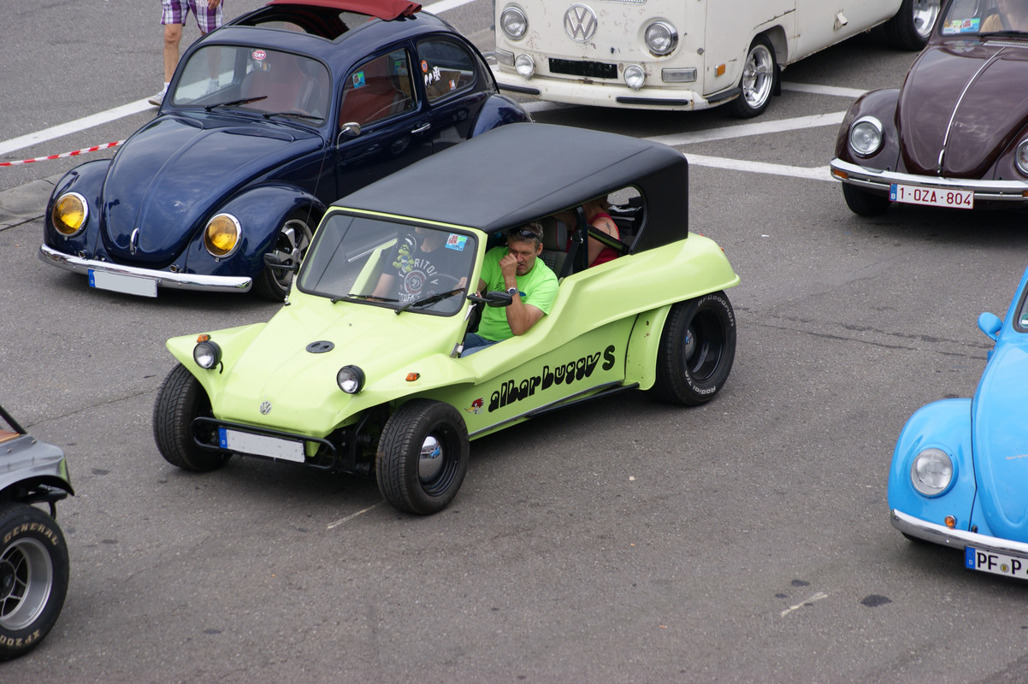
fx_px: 5137
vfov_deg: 7.6
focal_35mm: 180
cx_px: 514
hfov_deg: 11.4
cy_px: 342
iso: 100
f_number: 6.3
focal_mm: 120
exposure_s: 1/250
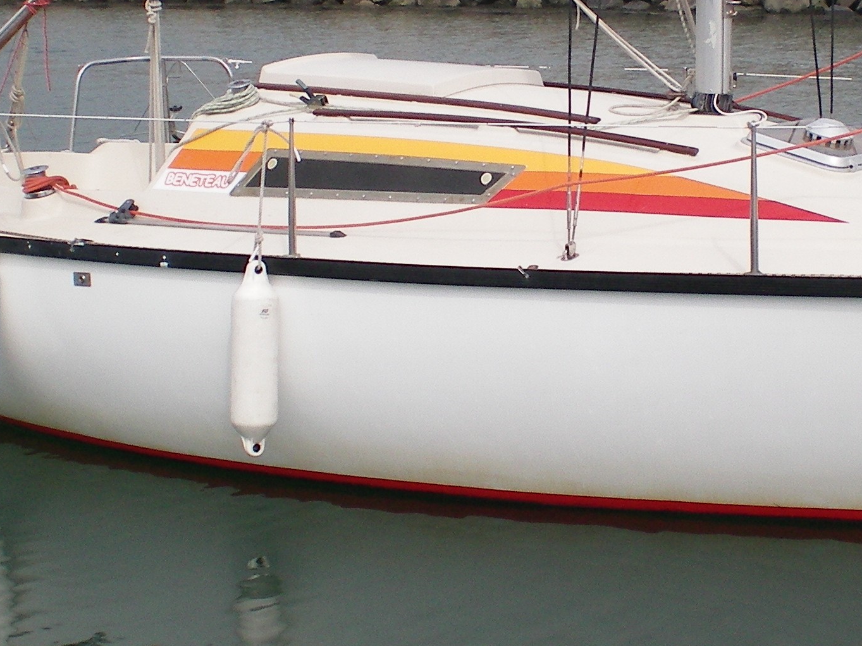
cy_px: 153
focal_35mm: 91
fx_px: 2266
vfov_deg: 16.1
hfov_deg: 21.3
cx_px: 671
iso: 64
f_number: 4.6
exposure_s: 1/800
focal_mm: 6.3
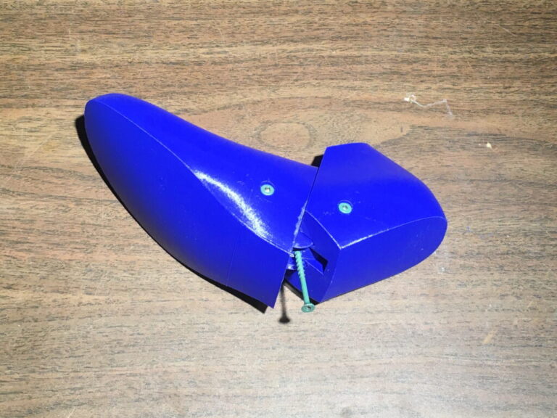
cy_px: 209
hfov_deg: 61.7
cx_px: 278
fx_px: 467
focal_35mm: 29
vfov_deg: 48.2
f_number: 2.2
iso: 32
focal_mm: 4.15
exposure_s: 1/30
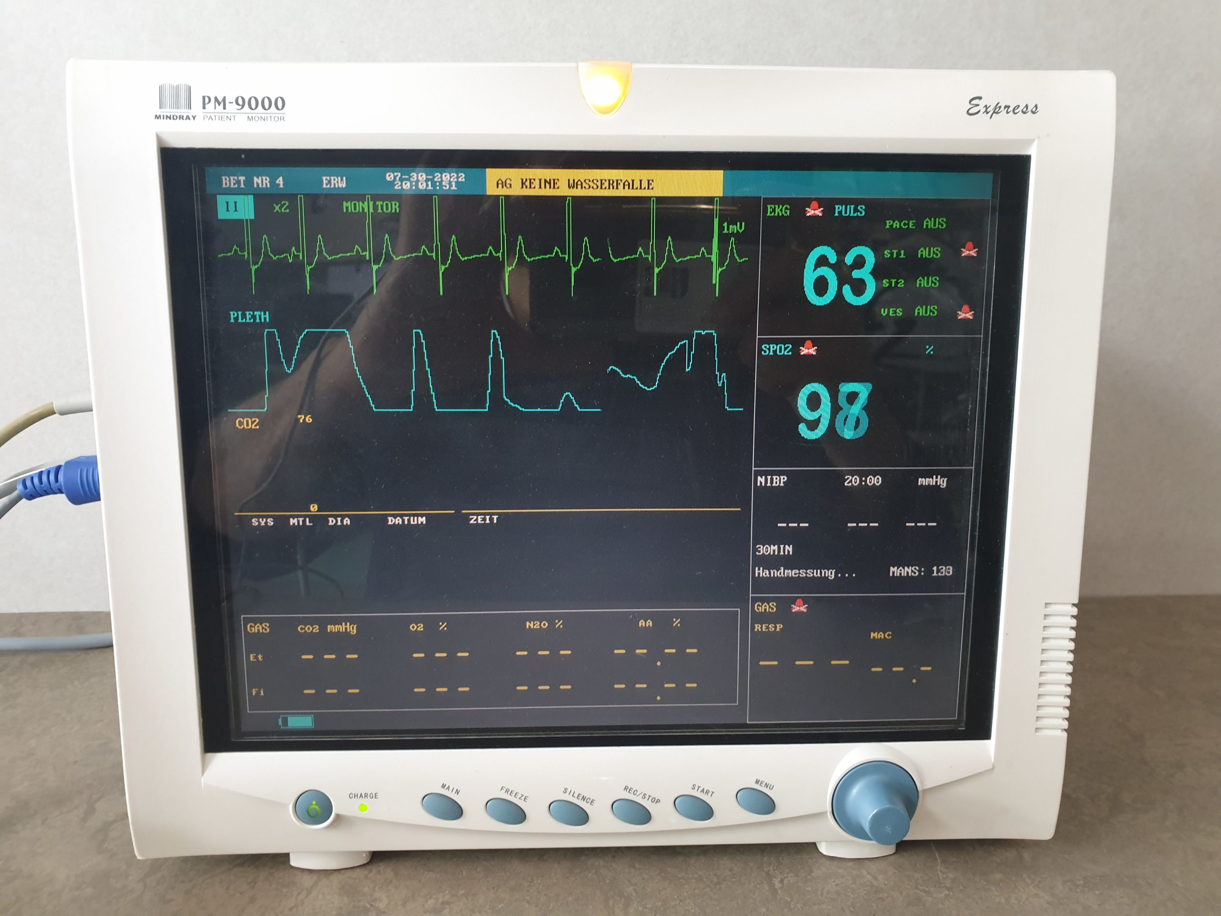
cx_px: 610
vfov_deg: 53.1
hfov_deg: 67.3
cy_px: 458
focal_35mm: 26
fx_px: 917
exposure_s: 1/50
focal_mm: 4.3
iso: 320
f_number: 2.4
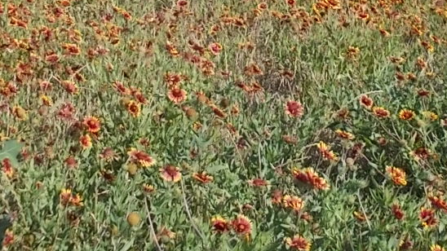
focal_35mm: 89
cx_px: 287
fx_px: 1055
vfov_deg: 13.0
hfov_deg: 23.8
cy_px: -101
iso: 80
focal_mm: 4
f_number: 5.4
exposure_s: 1/250
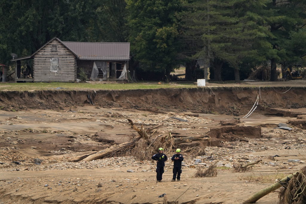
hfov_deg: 5.3
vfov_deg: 3.5
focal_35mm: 391
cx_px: 153
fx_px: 3324
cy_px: 102
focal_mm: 391
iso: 1600
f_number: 7.1
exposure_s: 1/2000
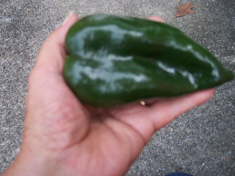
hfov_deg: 49.0
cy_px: 88
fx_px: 258
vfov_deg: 37.7
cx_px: 118
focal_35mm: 38
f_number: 2.8
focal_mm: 8
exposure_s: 1/500
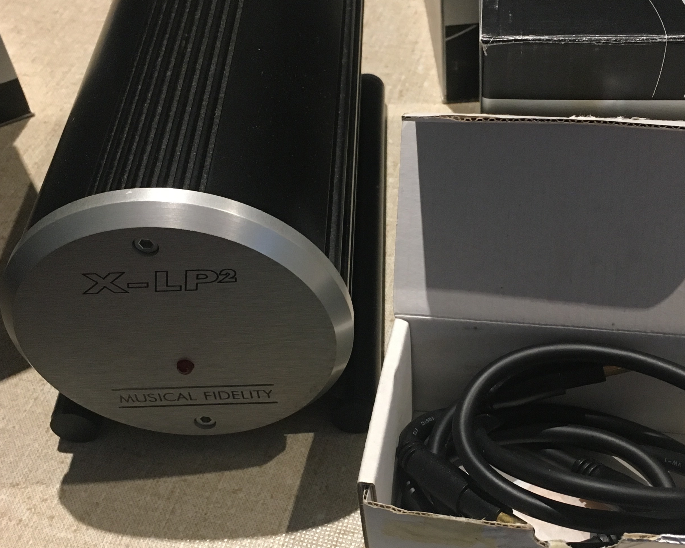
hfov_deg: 39.5
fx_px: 953
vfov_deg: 32.1
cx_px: 384
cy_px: 279
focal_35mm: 47
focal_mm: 4.15
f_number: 2.2
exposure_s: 1/33
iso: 200
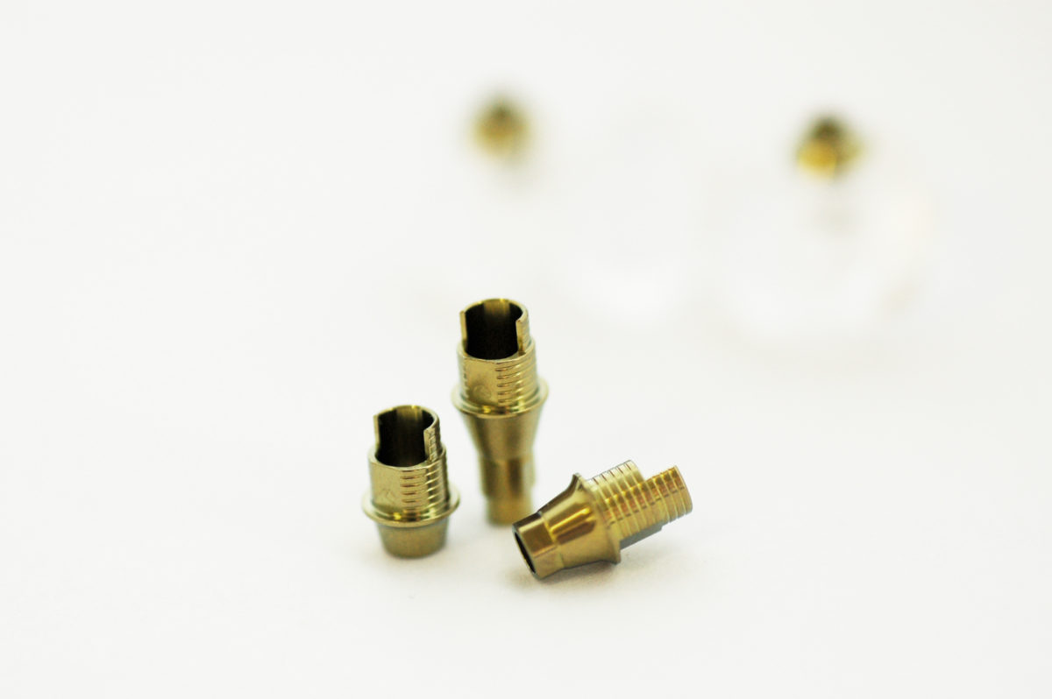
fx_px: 3942
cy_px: 350
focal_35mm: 135
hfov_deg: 15.2
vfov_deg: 10.1
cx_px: 526
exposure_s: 1/160
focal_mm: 90
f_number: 4.5
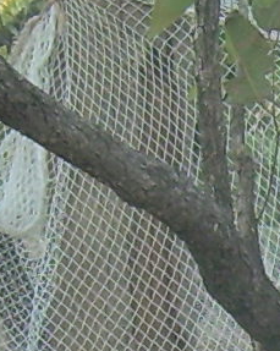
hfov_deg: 5.1
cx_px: 610
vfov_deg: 6.5
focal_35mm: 294
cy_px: 578
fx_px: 3050
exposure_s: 1/115
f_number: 2.8
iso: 50
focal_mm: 6.3
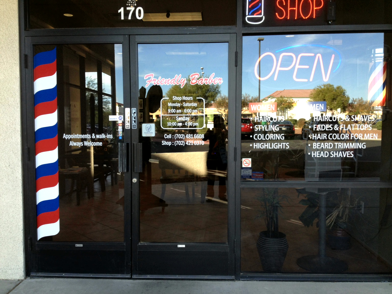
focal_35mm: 35
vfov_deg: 40.7
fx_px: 396
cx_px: 196
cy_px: 147
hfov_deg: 52.6
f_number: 2.4
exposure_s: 1/120
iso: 64
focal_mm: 4.28
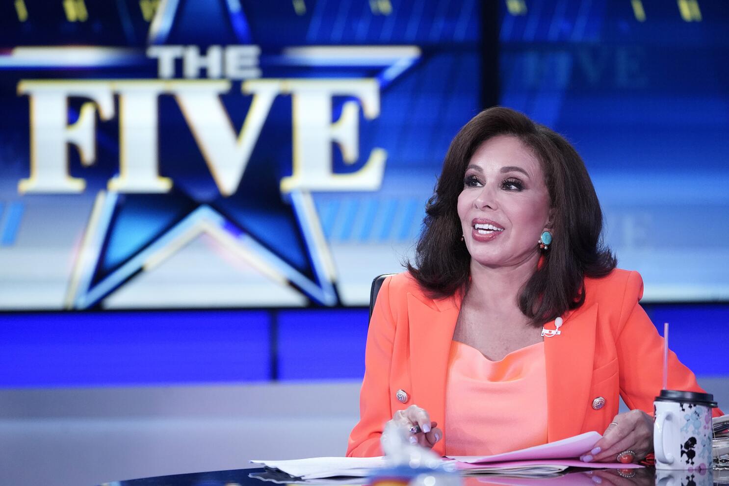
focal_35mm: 198
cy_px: 243
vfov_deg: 6.9
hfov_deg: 10.4
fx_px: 4010
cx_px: 364
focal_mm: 198
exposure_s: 1/160
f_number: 5.6
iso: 8000
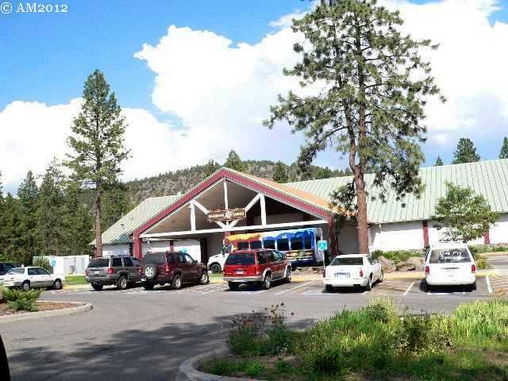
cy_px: 190
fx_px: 528
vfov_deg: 39.7
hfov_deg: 51.4
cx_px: 254
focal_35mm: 36
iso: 100
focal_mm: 6
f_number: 2.8
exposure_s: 1/1000
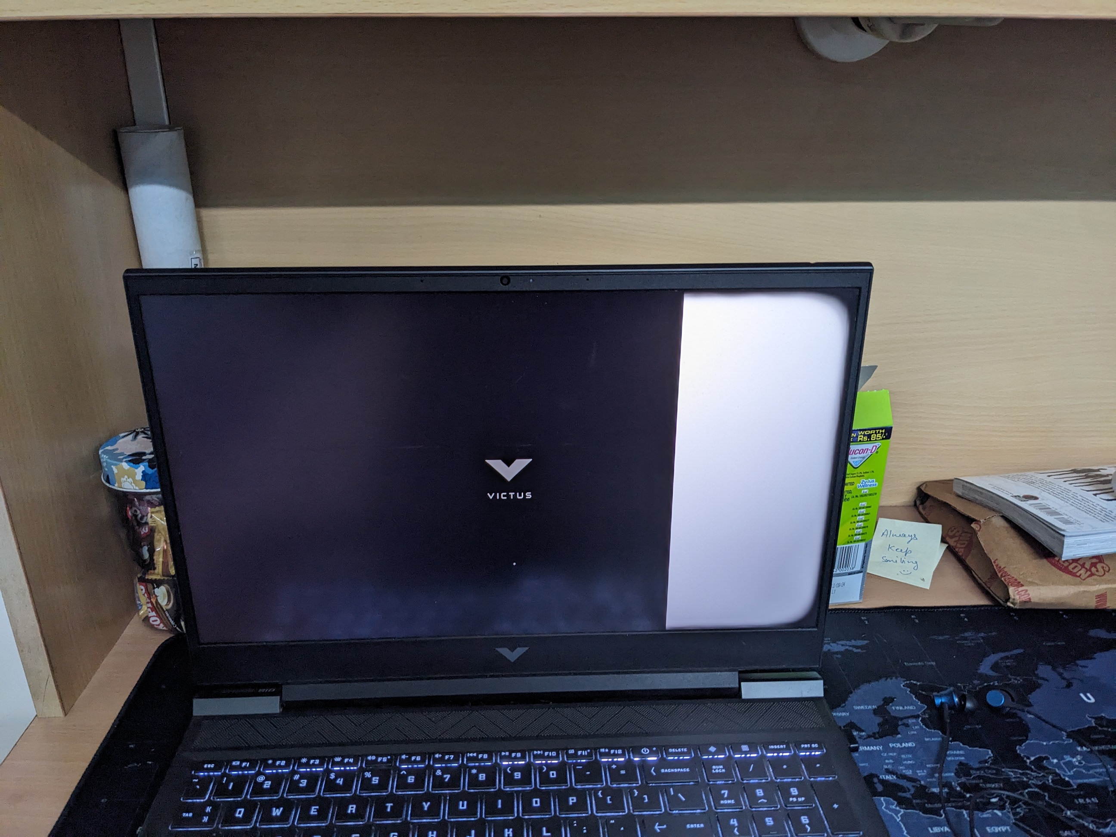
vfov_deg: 51.4
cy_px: 418
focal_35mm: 27
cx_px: 558
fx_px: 870
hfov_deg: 65.3
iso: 93
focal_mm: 4.38
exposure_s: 1/49.9
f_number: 1.73
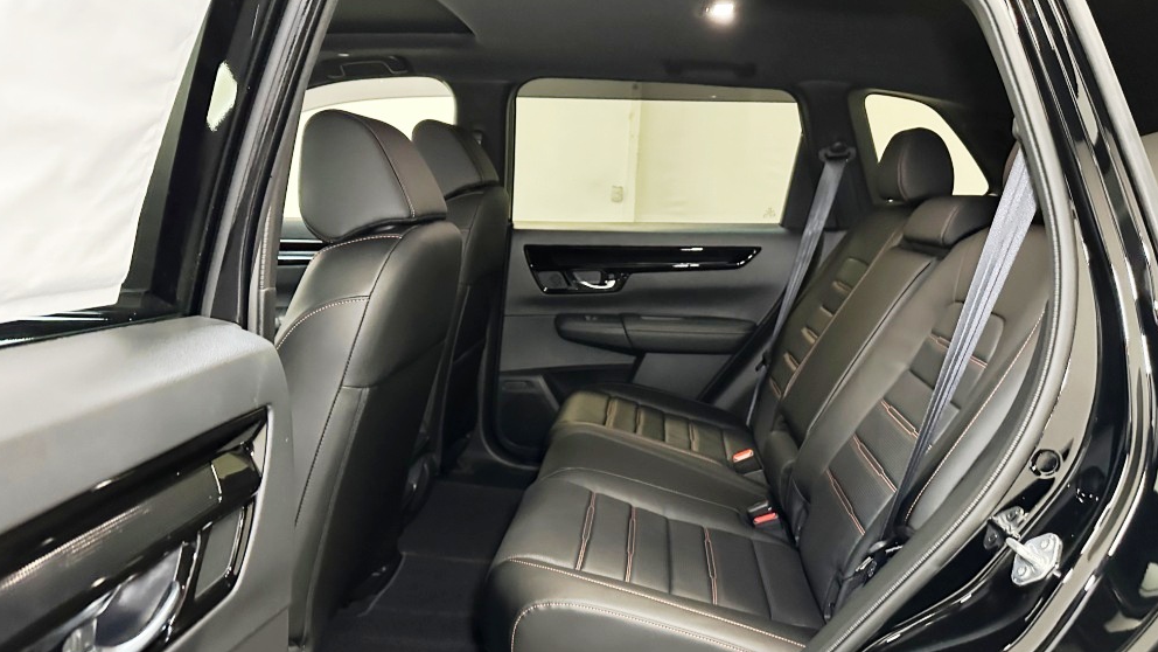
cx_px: 586
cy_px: 402
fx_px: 829
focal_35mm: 27
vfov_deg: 42.6
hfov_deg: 69.9
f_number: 1.78
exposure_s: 1/30
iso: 1000
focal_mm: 6.86
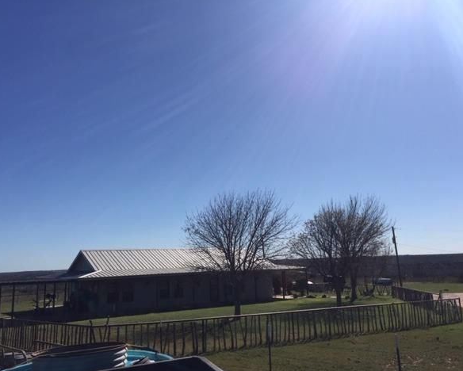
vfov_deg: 47.2
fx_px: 425
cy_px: 187
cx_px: 224
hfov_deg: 57.1
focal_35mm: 31
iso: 32
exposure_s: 1/3968
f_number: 2.2
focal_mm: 4.15
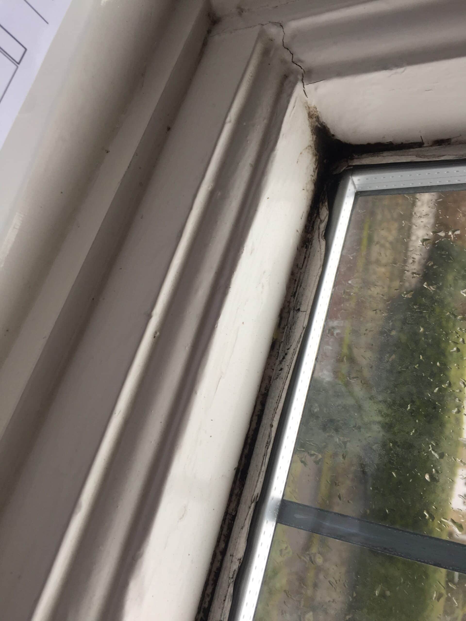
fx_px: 521
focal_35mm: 29
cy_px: 310
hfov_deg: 48.2
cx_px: 233
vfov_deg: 61.7
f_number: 2.2
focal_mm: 4.15
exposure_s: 1/100
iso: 32
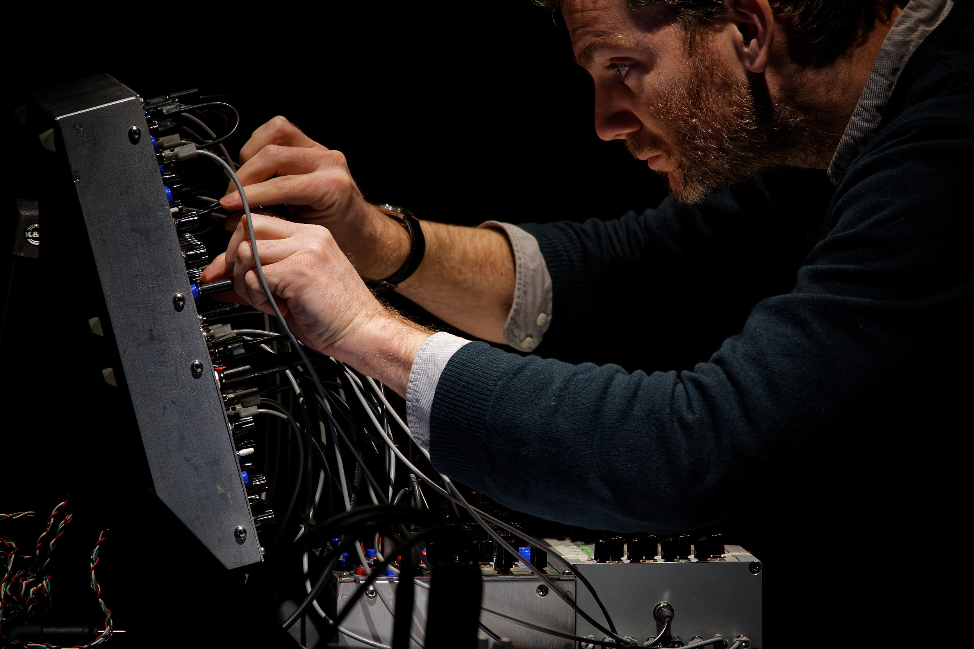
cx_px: 487
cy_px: 324
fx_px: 10171
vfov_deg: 3.7
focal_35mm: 376
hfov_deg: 5.5
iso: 1000
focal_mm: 250
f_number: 6.3
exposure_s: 1/160
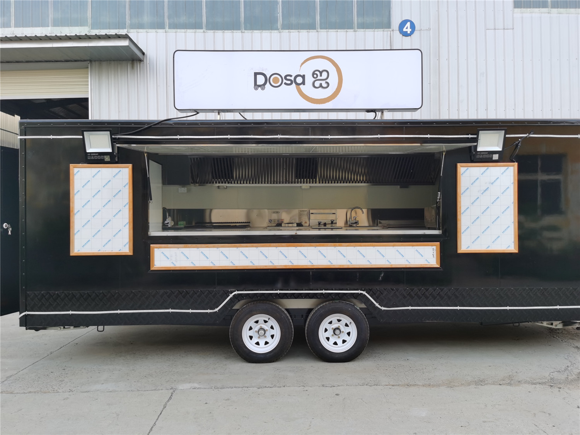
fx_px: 452
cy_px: 218
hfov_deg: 65.3
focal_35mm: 27
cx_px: 290
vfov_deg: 51.4
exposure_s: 1/170
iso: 50
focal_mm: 5.56
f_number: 1.6
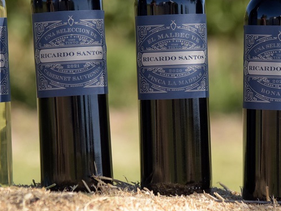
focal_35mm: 278
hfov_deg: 7.1
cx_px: 175
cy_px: 29
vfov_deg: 5.3
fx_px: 2258
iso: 800
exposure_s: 1/3200
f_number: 4.5
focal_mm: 120
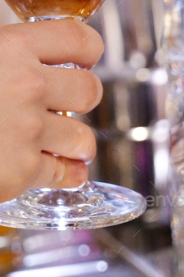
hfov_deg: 11.1
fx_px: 944
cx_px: 43
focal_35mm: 123
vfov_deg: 16.0
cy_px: -51
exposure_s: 1/160
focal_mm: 47
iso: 20000
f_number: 2.8
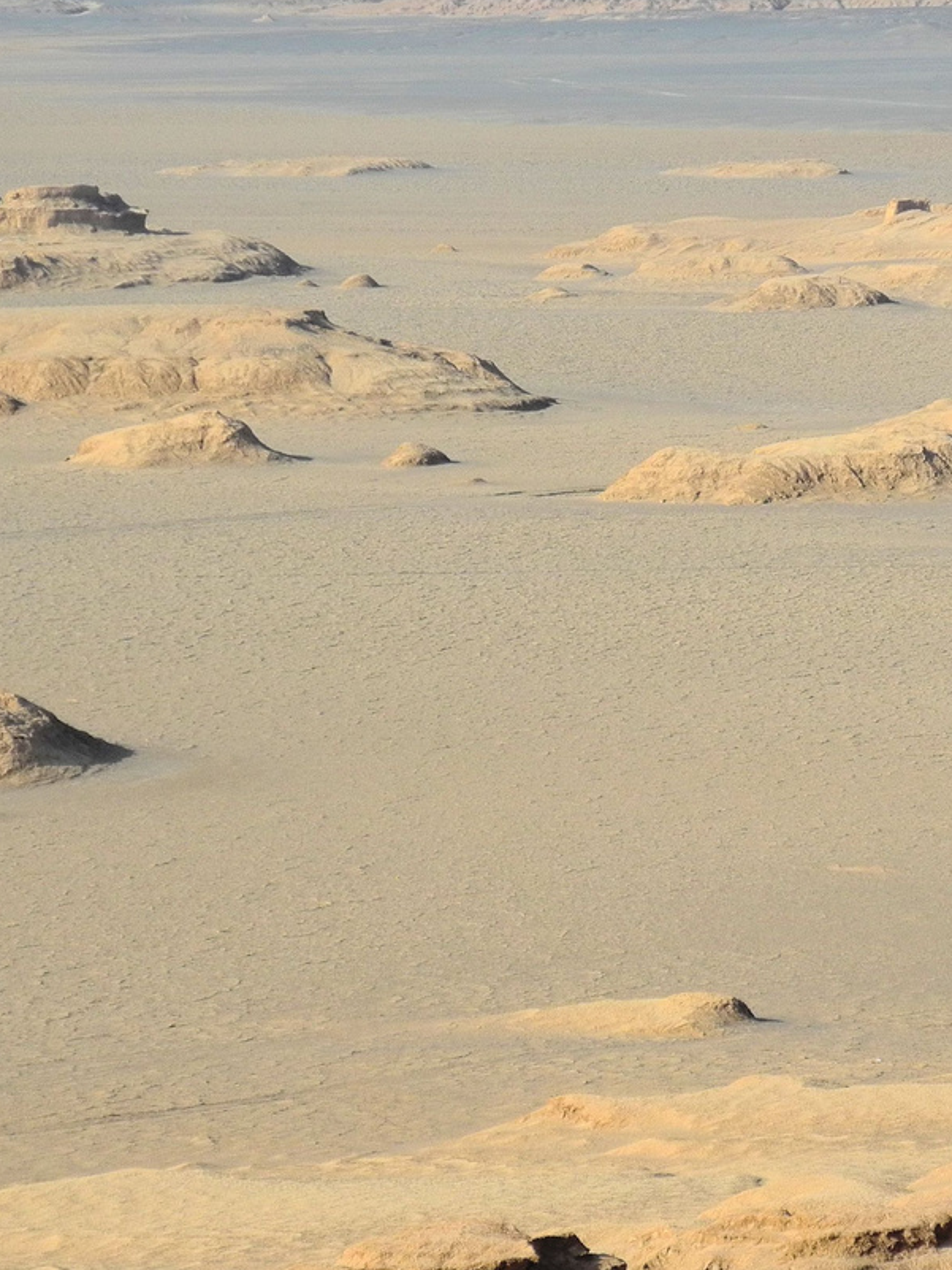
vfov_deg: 9.2
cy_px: 544
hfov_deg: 6.9
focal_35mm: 214
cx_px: 642
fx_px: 7845
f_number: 4.5
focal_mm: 25.4
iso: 100
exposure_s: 1/654
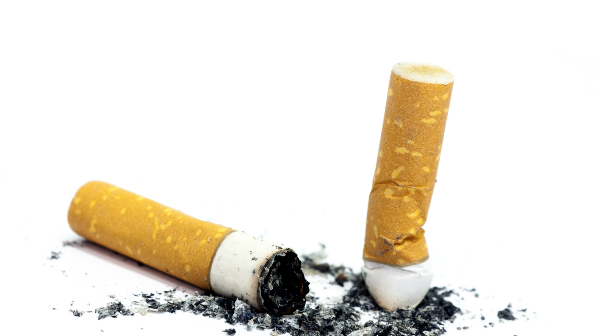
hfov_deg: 18.3
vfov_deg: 10.4
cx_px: 302
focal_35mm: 117
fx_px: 1852
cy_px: 220
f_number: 9
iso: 200
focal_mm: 60
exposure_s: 1/1.67
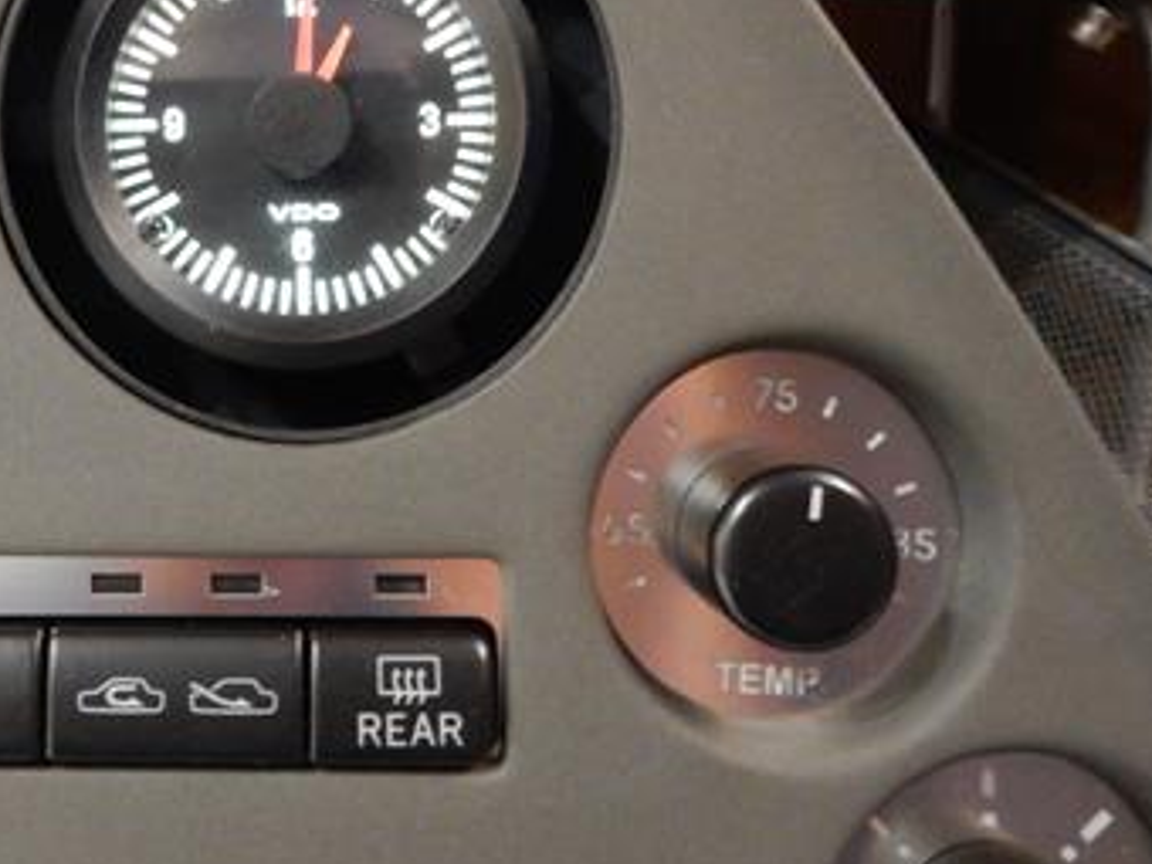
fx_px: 1564
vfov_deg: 30.2
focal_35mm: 47
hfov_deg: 38.6
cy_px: 180
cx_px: 200
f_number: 3.7
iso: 800
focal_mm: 4.5
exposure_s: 1/1.3
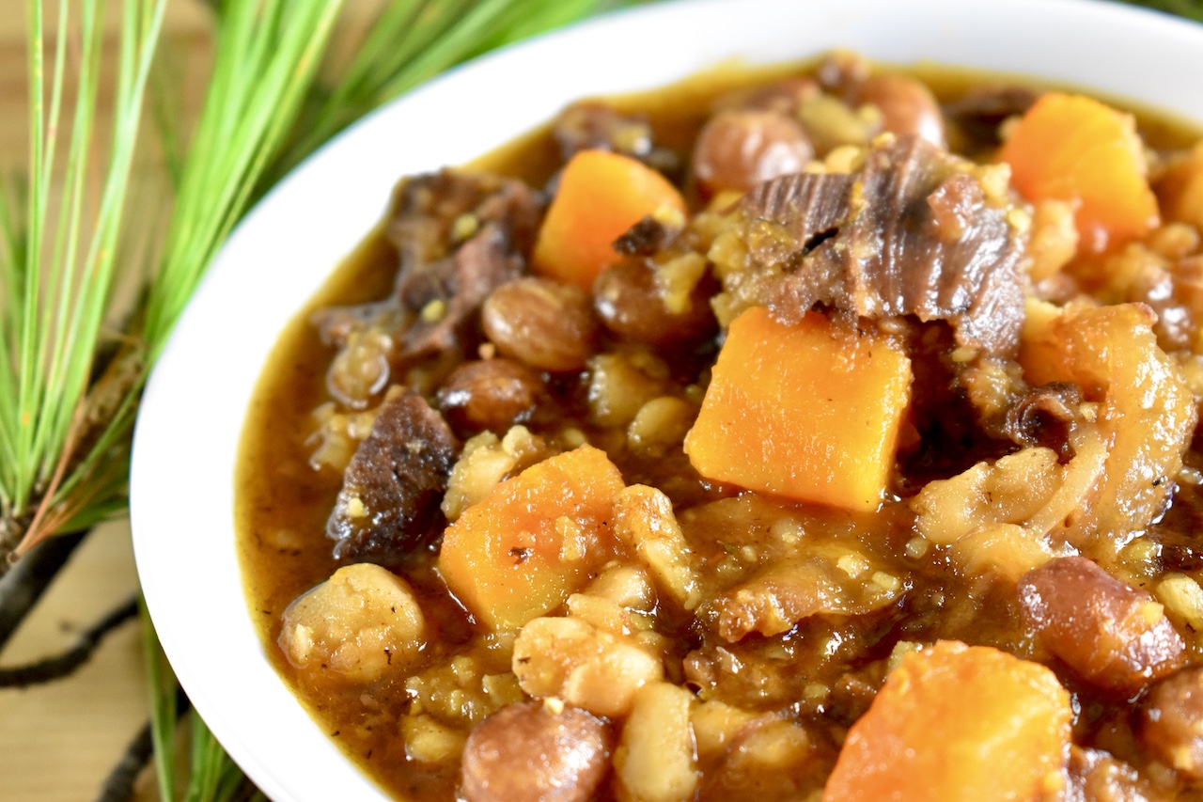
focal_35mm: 82
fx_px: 2756
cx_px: 602
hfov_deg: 24.6
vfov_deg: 16.5
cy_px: 401
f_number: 5.6
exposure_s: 1/100
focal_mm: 55
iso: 3200
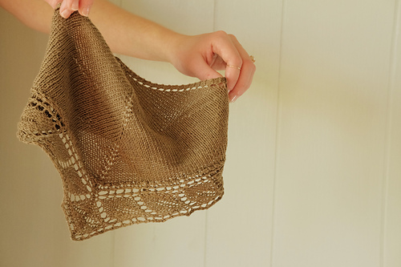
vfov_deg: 25.5
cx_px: 200
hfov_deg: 37.5
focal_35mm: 53
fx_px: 590
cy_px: 134
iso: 2000
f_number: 6.4
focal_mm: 35
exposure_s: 1/60
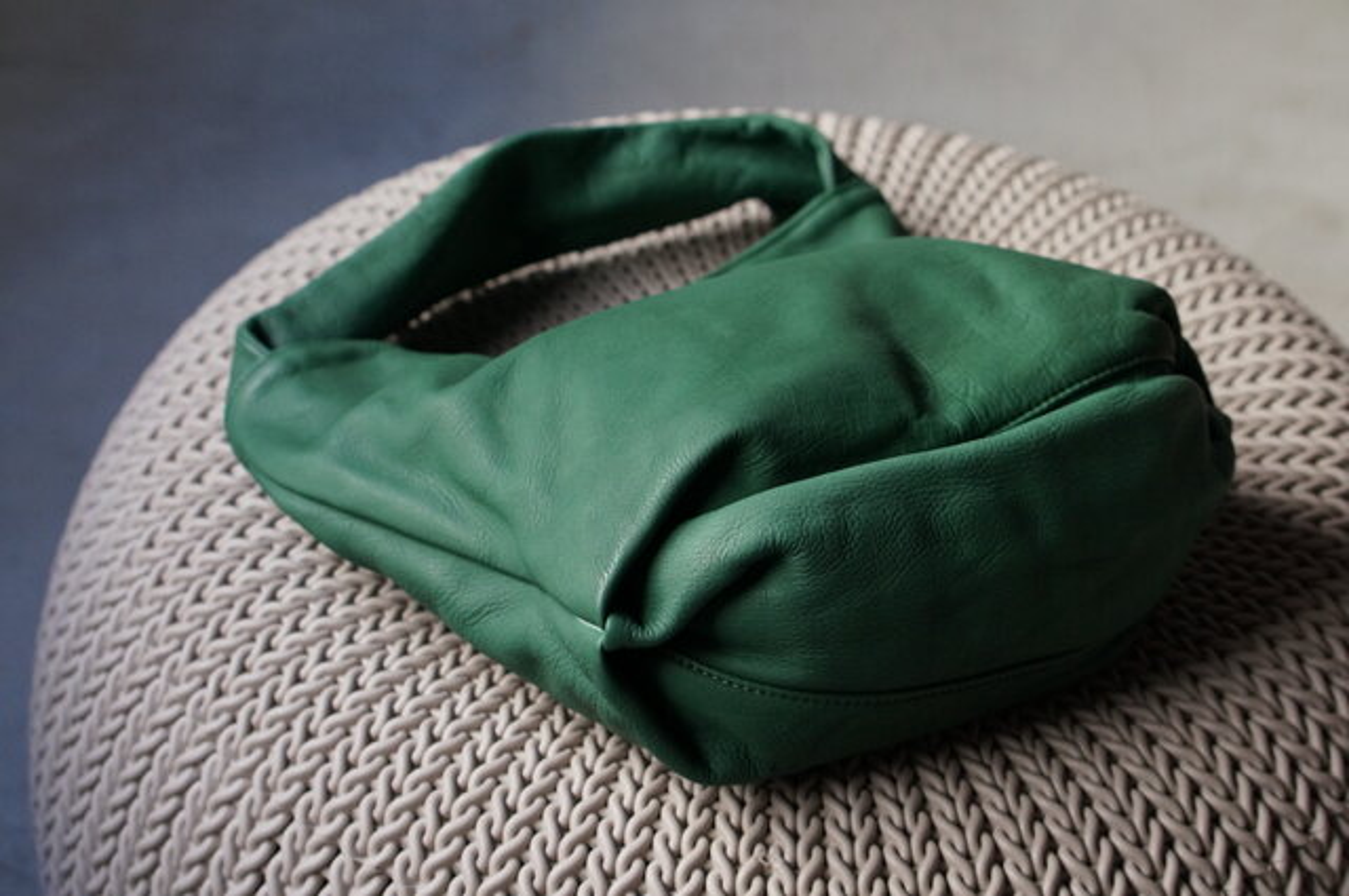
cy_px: 448
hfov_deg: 27.0
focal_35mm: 75
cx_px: 674
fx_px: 2807
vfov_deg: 18.1
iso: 1600
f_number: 4
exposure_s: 1/160
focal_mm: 50
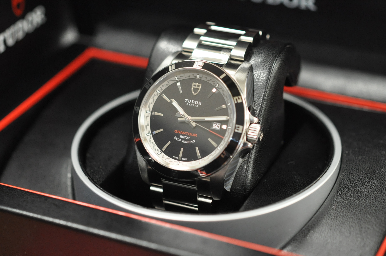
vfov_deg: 15.2
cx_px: 193
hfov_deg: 22.6
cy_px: 128
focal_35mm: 90
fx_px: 964
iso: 1400
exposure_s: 1/125
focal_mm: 60
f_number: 4
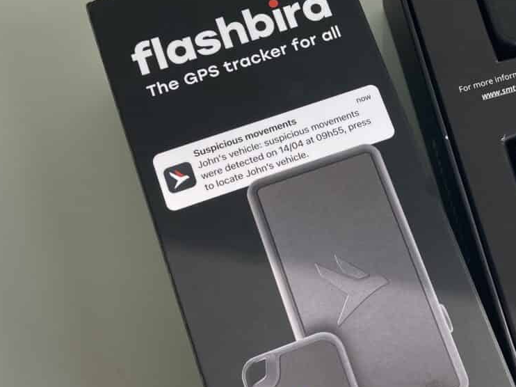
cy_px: 207
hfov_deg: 32.0
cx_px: 437
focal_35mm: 58
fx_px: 864
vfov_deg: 25.2
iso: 32
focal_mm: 3.99
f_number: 1.8
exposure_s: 1/122
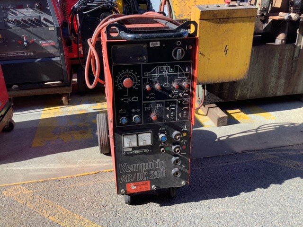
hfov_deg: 58.4
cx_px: 152
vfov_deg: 45.4
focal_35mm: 31
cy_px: 114
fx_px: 271
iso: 25
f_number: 2.4
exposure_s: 1/302
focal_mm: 3.3
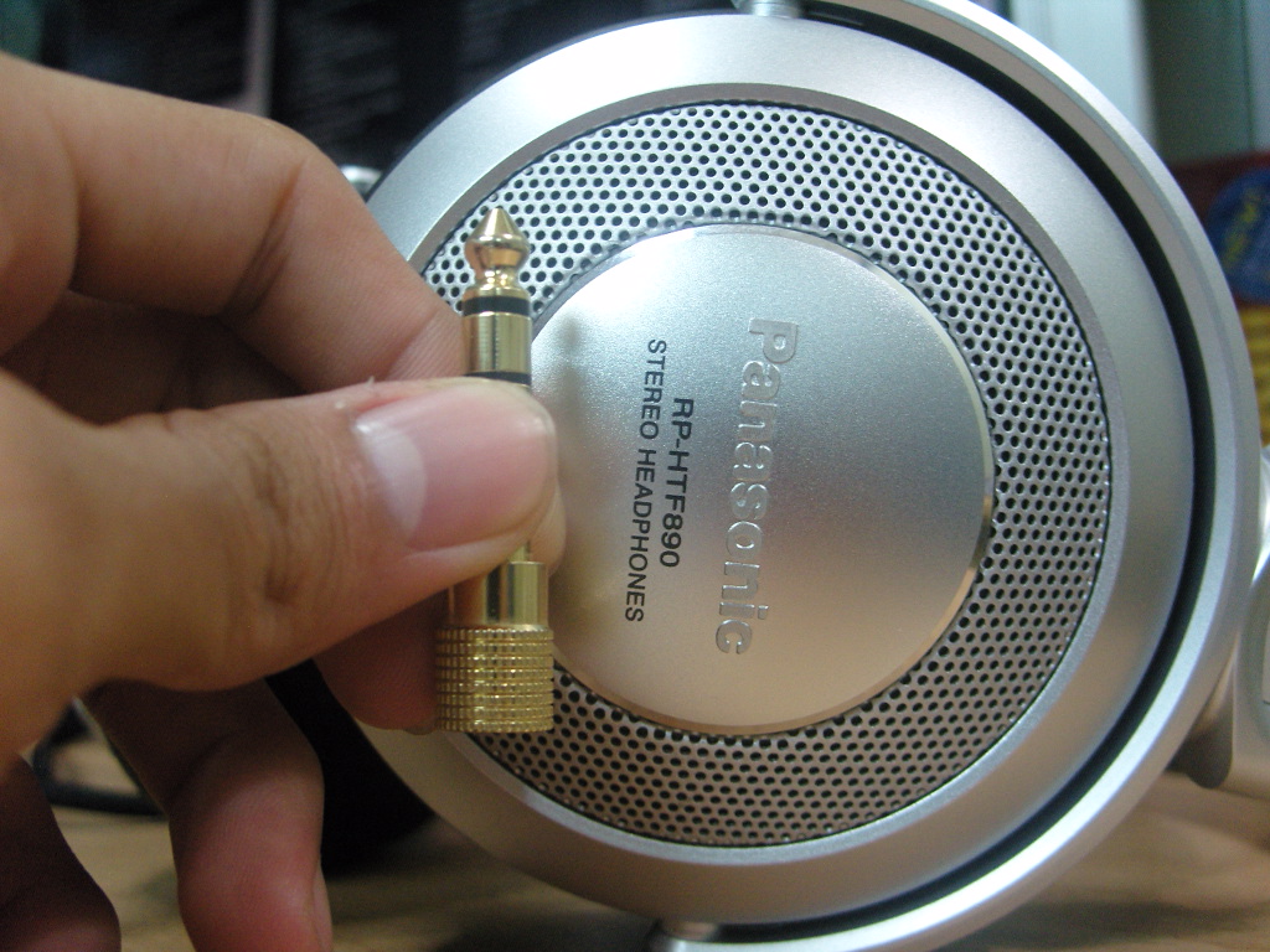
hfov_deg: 49.0
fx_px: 1394
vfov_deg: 37.7
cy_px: 476
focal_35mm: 38
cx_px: 635
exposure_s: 1/13
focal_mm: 7.8
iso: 200
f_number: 2.8
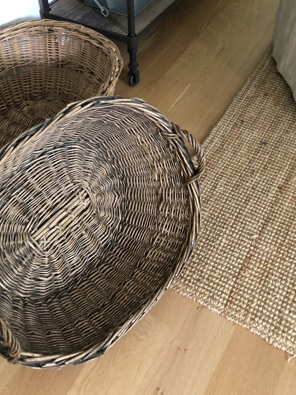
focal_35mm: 36
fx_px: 410
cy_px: 150
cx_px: 118
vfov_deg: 50.9
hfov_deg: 39.5
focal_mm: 3.99
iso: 80
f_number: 1.8
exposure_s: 1/5
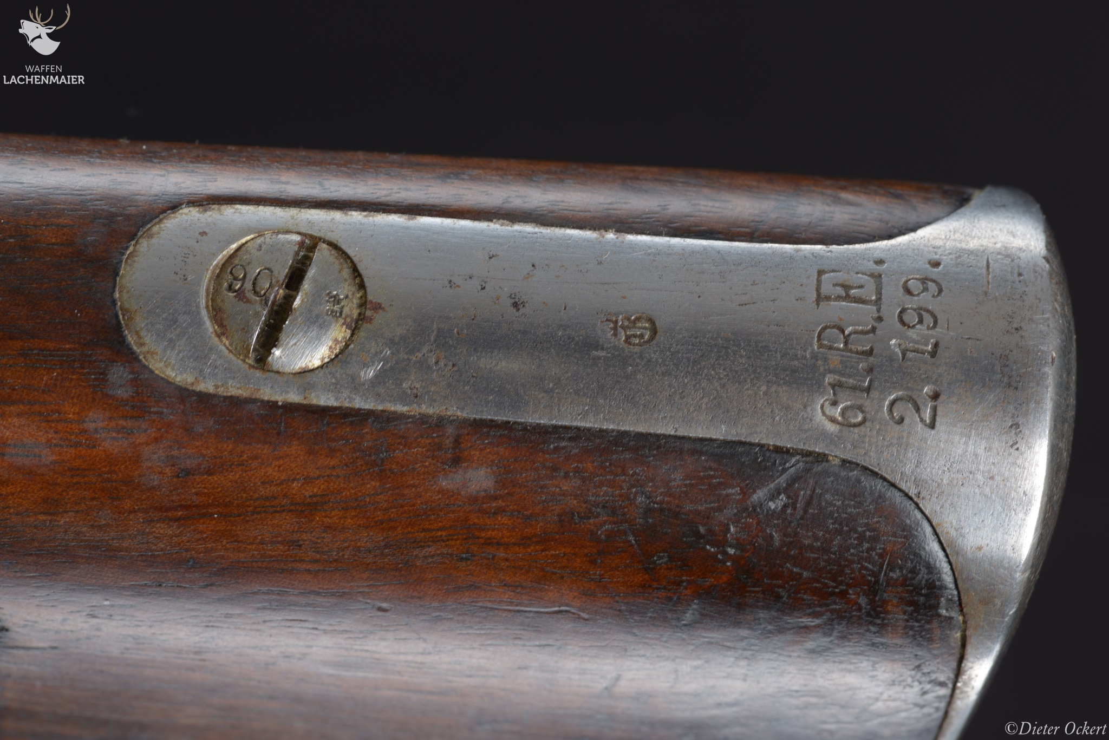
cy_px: 370
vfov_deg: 13.1
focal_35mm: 105
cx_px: 554
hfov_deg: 19.4
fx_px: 3236
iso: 100
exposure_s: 1/60
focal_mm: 105
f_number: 22
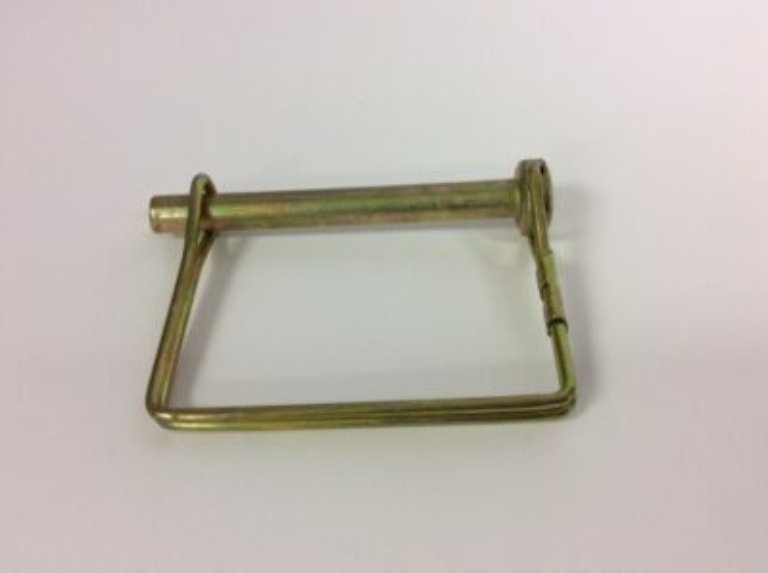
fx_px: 708
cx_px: 384
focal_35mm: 32
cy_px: 286
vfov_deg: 44.0
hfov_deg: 56.9
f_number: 2.4
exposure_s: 1/24
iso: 50
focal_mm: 3.3
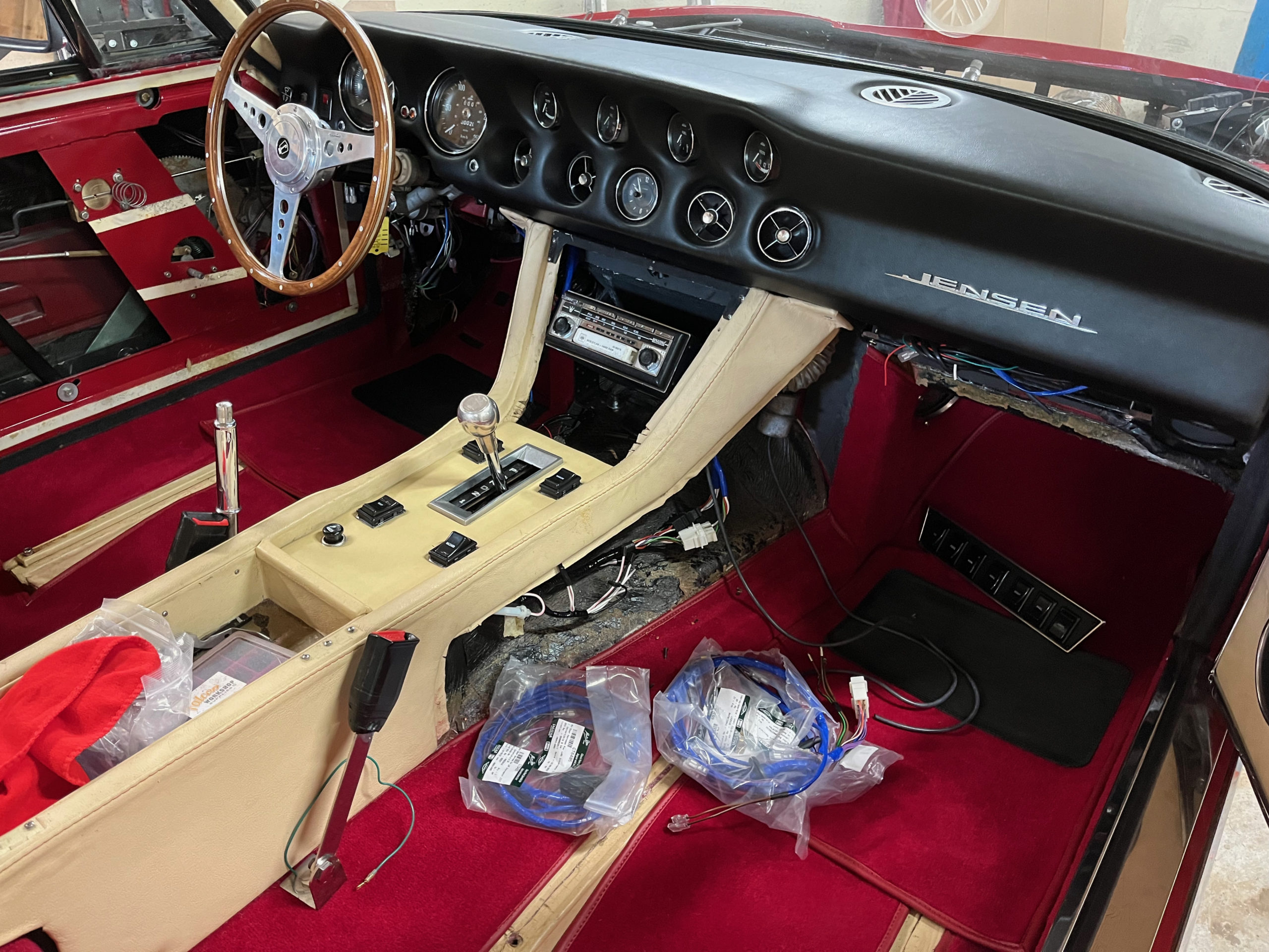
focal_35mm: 26
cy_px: 476
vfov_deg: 53.1
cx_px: 634
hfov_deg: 67.3
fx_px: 953
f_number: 1.6
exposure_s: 1/60
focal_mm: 5.1
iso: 500
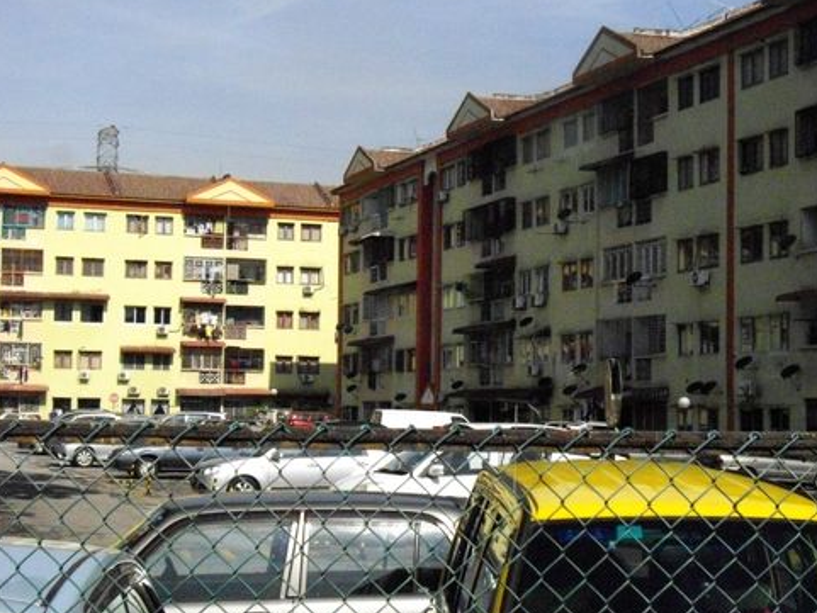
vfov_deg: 20.4
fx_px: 1700
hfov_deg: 27.0
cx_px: 434
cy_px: 294
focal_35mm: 72
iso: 1600
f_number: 10.8
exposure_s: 1/2000
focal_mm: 13.7
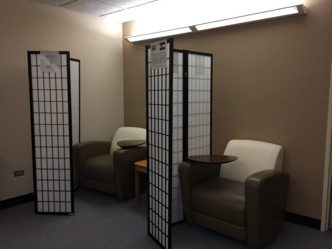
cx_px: 166
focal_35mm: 30
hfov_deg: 60.0
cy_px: 124
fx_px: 288
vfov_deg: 46.8
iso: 100
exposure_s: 1/30
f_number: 2.2
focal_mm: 4.12
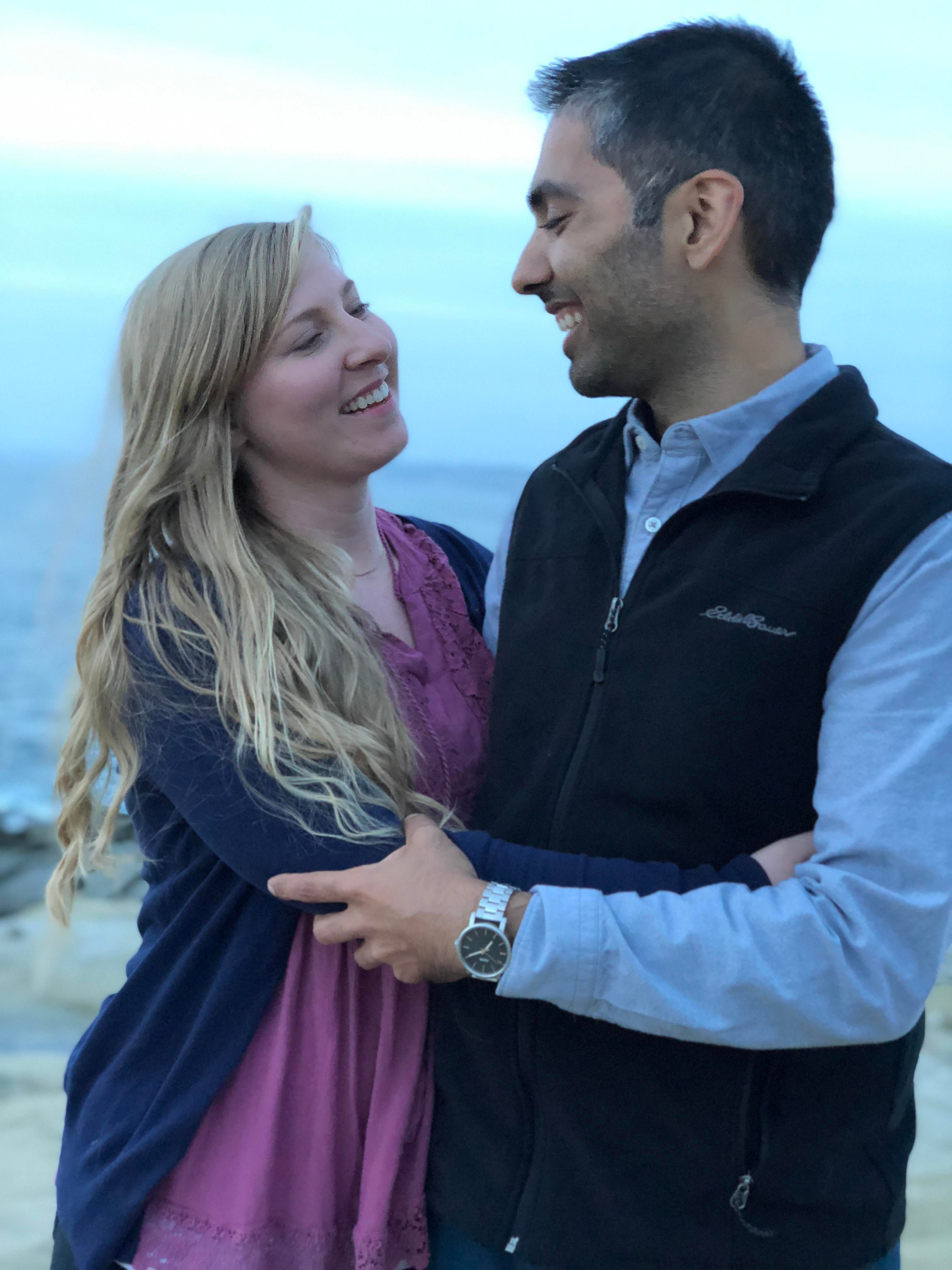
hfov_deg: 28.0
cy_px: 635
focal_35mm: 52
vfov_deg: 36.8
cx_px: 476
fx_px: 1907
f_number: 2.4
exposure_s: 1/24
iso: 125
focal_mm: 6
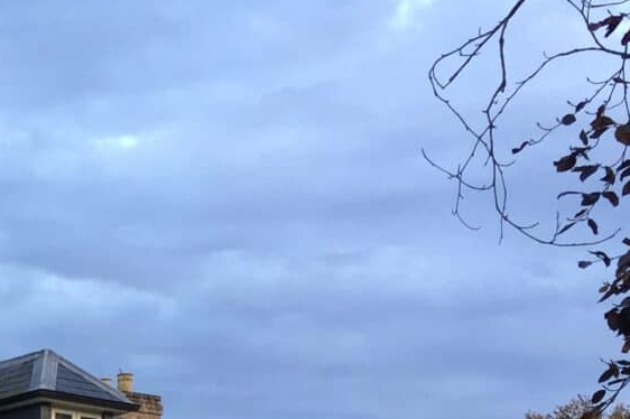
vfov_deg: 11.4
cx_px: -204
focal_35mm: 110
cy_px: 794
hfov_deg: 17.4
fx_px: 1924
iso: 32
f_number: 2.2
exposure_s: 1/50
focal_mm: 4.15
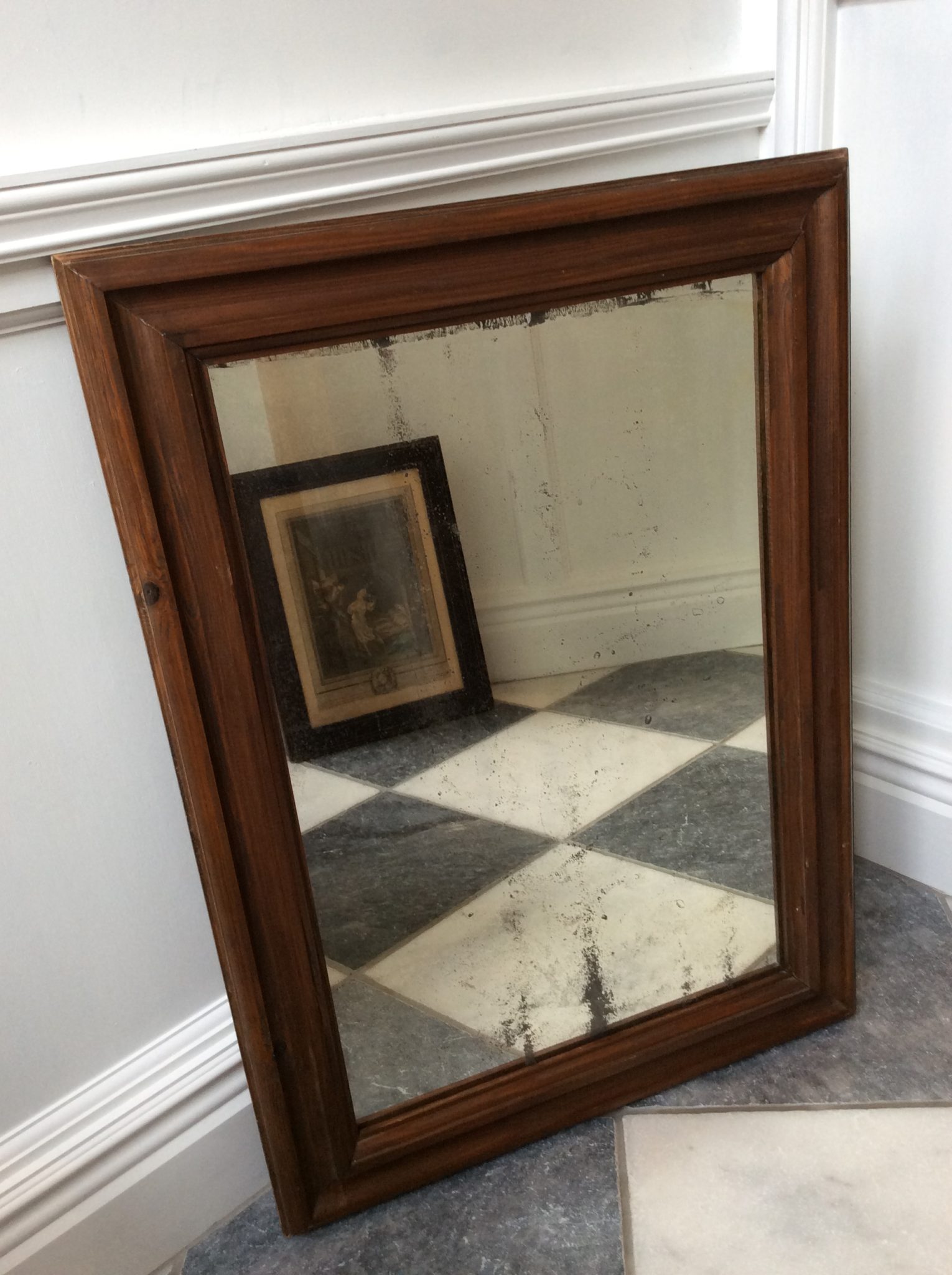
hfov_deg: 44.1
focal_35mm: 32
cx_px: 476
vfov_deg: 56.9
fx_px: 1176
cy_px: 638
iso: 64
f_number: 2.4
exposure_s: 1/25
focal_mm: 3.3
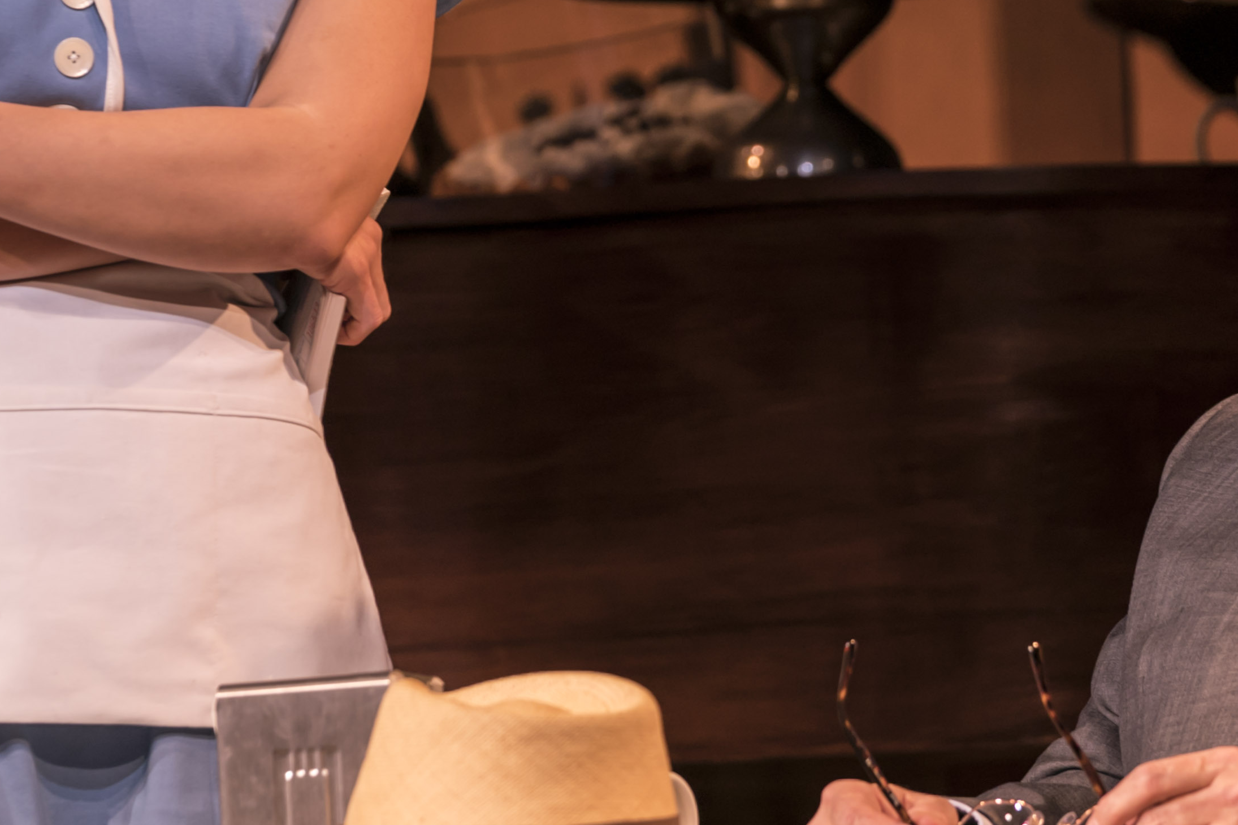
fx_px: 18844
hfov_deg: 3.8
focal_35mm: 548
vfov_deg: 2.5
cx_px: 747
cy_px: -39
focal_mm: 200
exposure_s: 1/200
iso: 250
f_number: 4
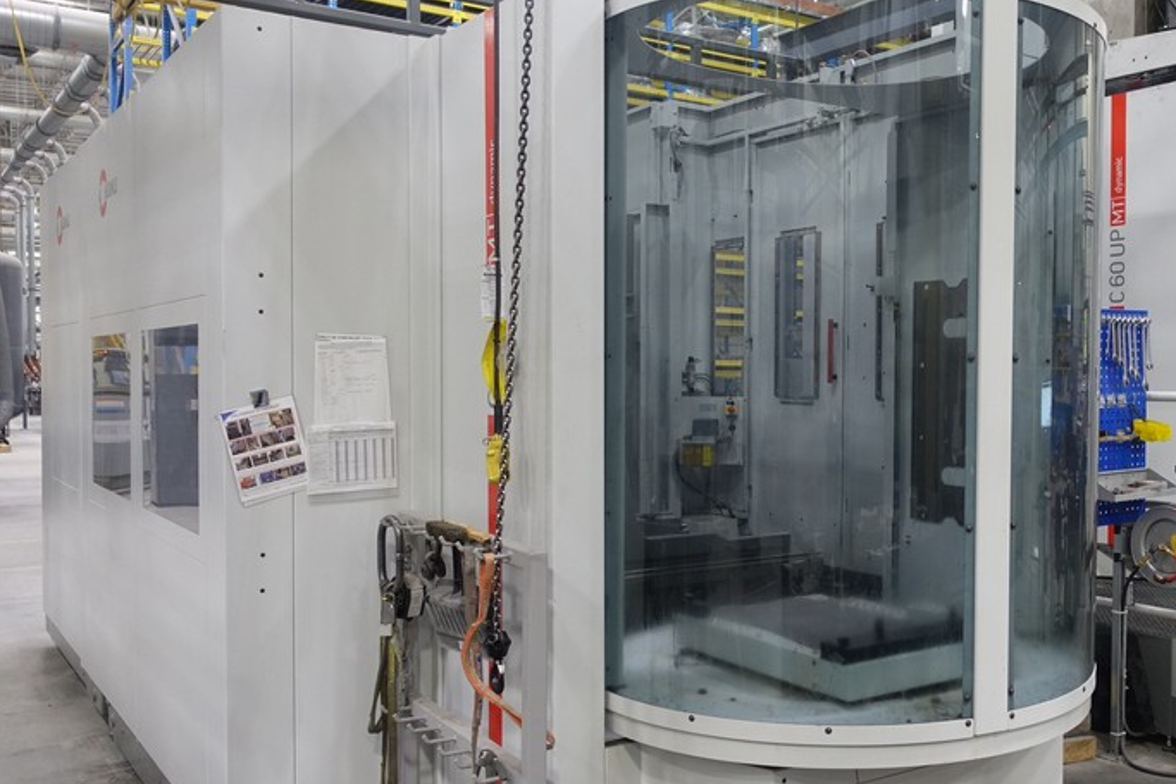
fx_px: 1176
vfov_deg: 36.9
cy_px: 397
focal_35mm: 36
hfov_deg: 51.9
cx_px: 806
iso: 400
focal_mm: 8.8
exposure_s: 1/30
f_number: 1.8
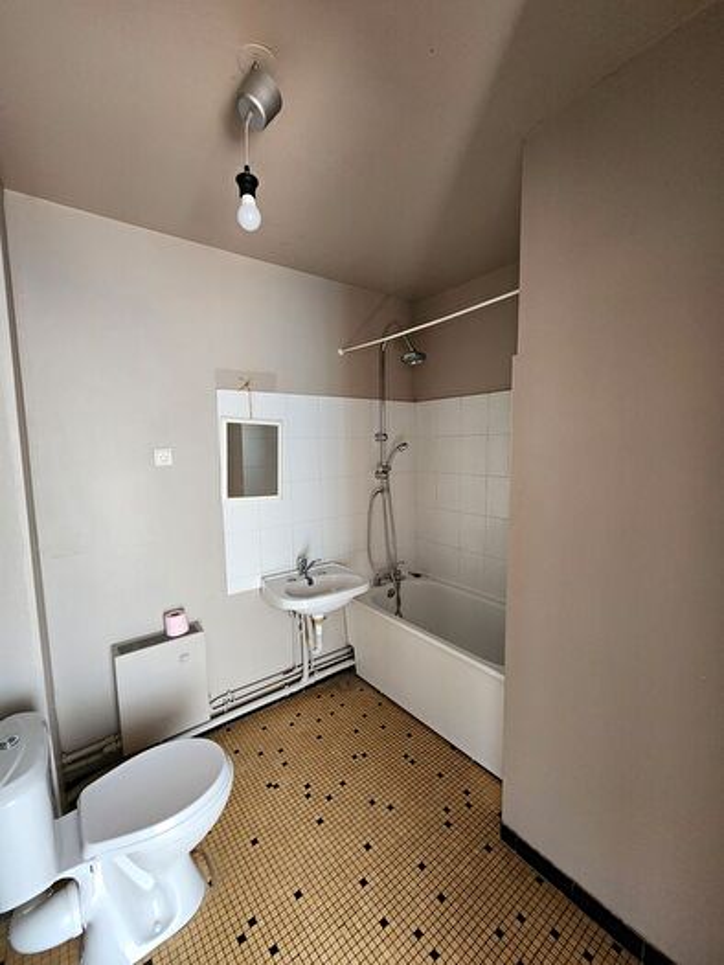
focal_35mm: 13
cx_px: 362
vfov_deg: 106.2
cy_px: 482
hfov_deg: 89.9
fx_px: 362
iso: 400
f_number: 2.2
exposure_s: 1/50
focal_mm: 2.2
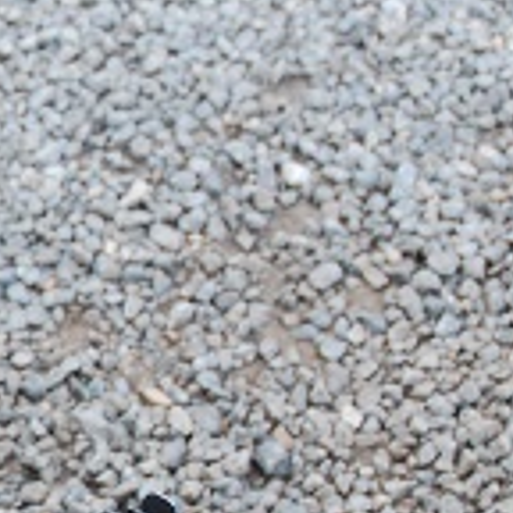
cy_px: 447
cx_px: -420
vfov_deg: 14.8
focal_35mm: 117
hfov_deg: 13.4
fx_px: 1962
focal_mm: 22
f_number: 5.6
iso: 200
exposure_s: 1/125
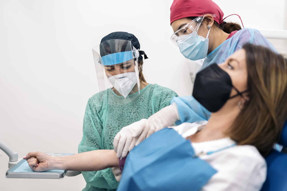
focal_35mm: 35
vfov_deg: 37.8
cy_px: 96
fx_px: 279
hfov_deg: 54.4
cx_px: 144
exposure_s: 1/200
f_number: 1.8
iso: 320
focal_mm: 35
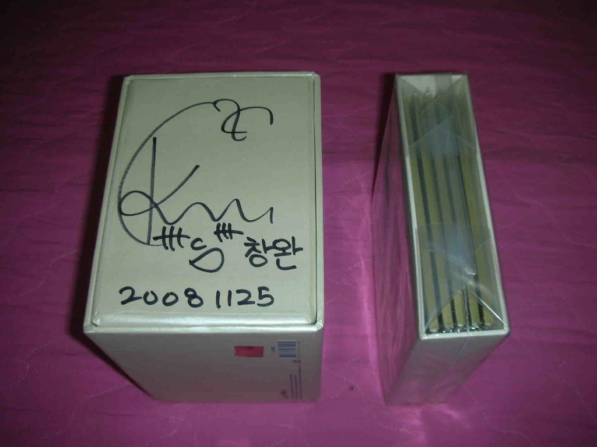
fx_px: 603
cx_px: 298
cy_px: 224
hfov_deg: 52.6
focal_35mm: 35
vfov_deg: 40.7
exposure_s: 1/60.1
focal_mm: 5.8
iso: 50
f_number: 3
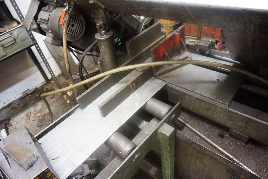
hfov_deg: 73.7
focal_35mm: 24
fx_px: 179
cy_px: 90
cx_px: 134
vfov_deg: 53.1
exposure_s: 1/20
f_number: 3.5
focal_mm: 16
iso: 3200
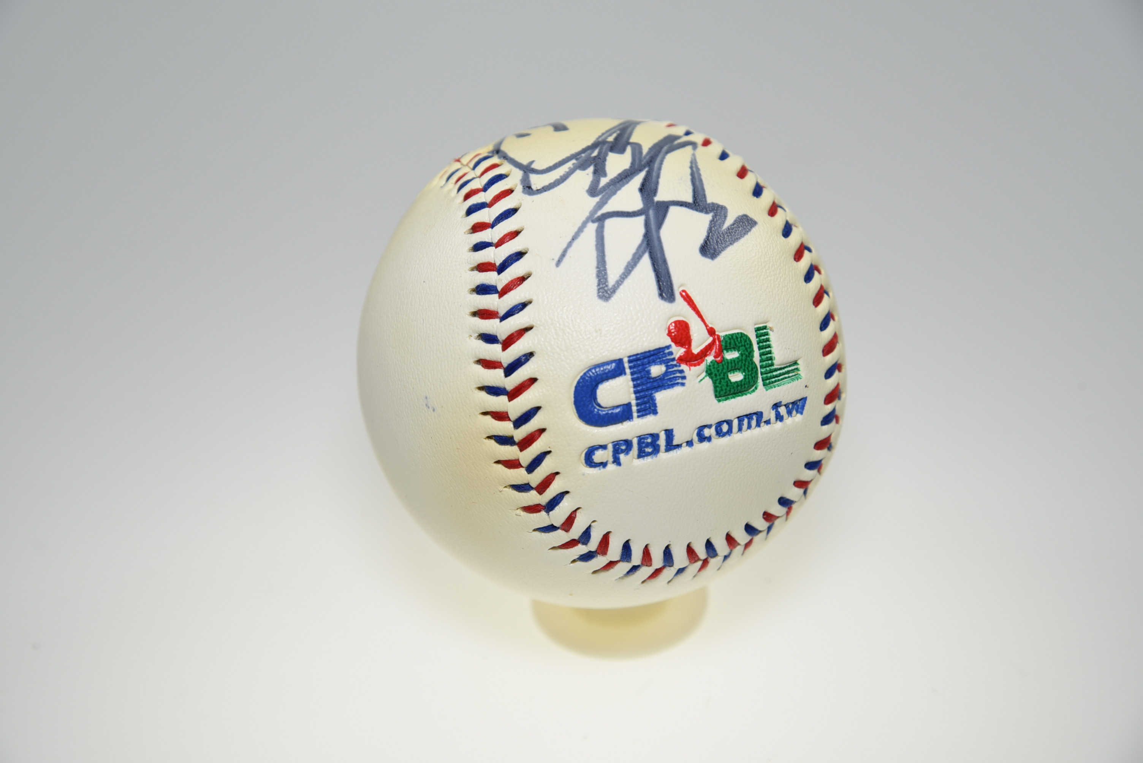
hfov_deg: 17.1
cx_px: 572
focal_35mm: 120
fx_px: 3811
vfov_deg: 11.4
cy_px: 382
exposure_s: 1/30
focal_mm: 120
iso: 100
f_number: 8
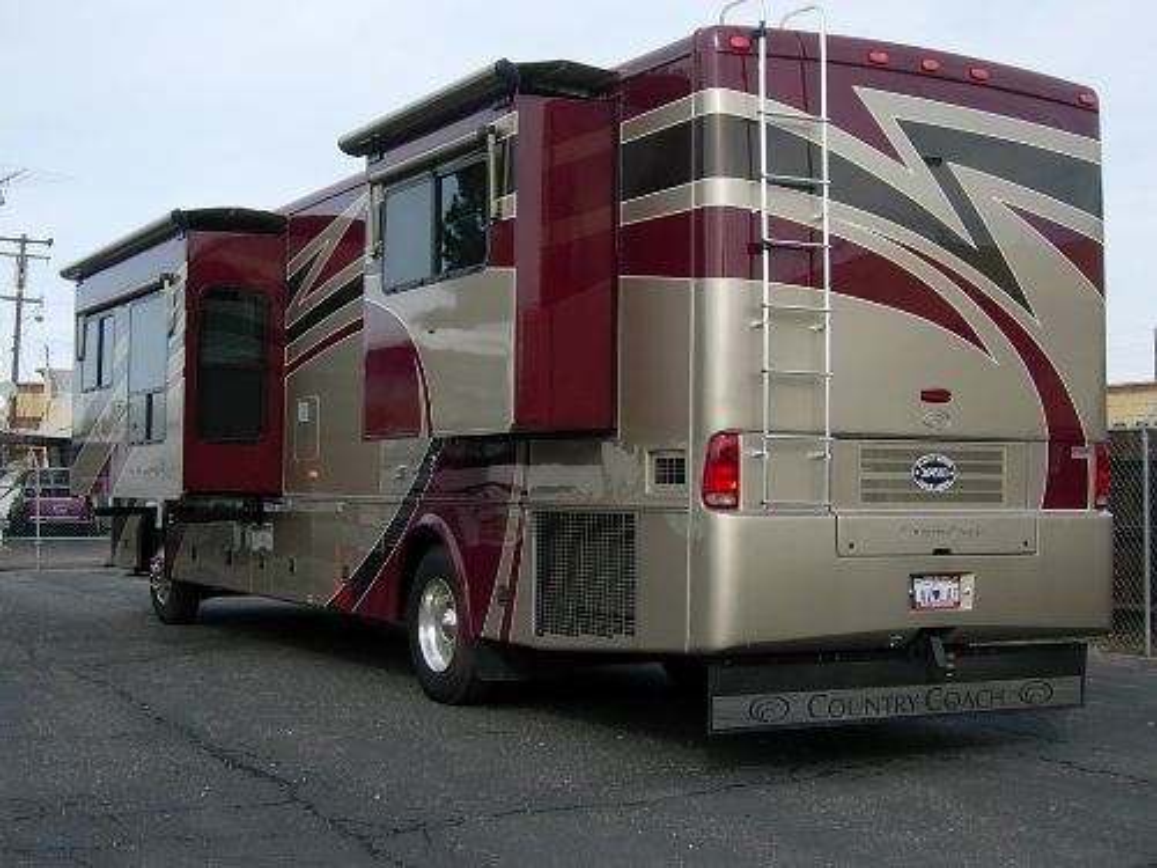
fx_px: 1705
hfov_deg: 37.5
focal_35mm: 51
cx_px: 578
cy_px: 434
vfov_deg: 28.6
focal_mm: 10.6
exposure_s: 1/683
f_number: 3.2
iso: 64
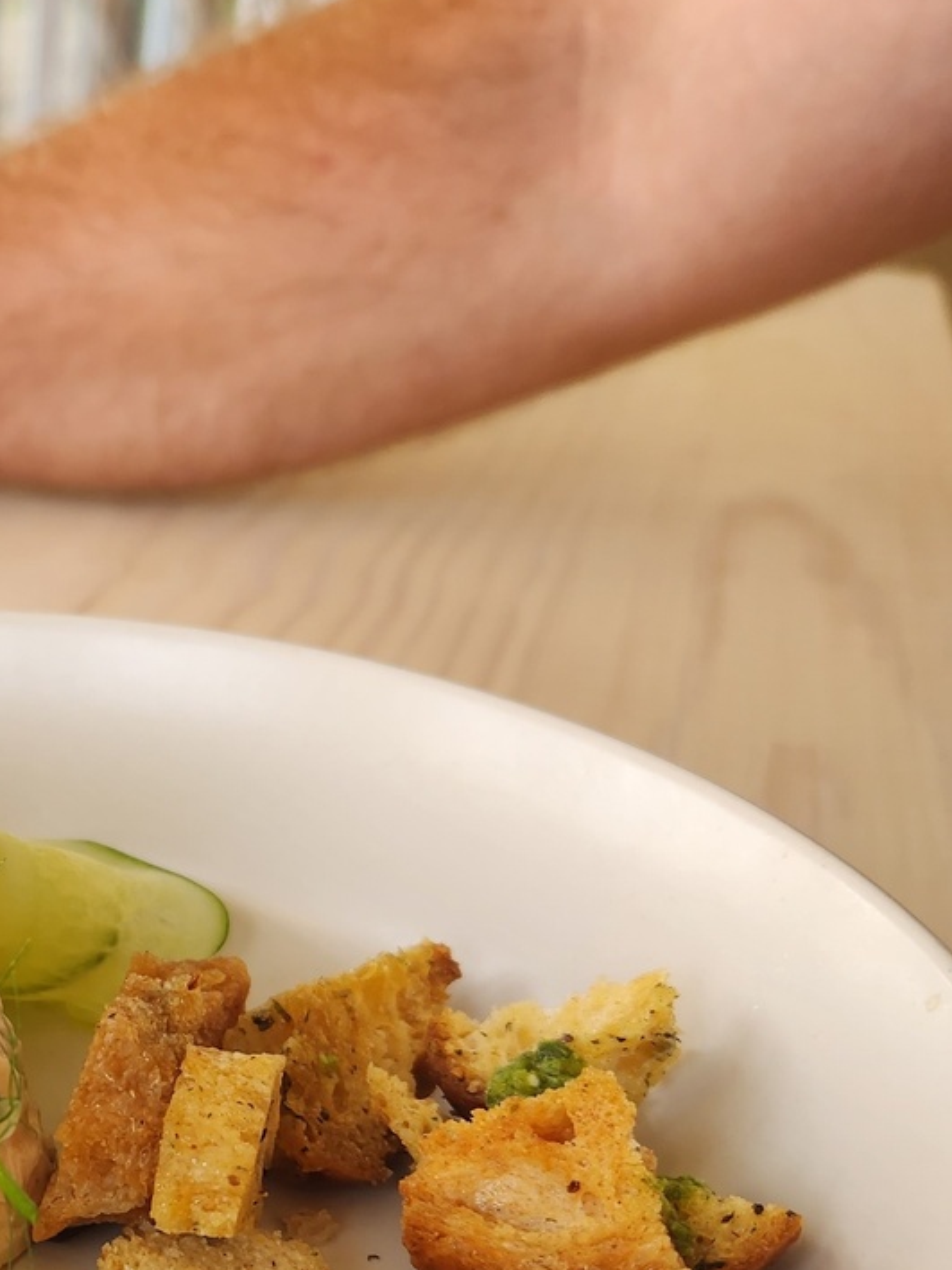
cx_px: -108
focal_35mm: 52
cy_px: 951
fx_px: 1907
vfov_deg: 36.0
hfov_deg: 25.8
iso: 100
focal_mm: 5.4
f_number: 1.8
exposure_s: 1/100
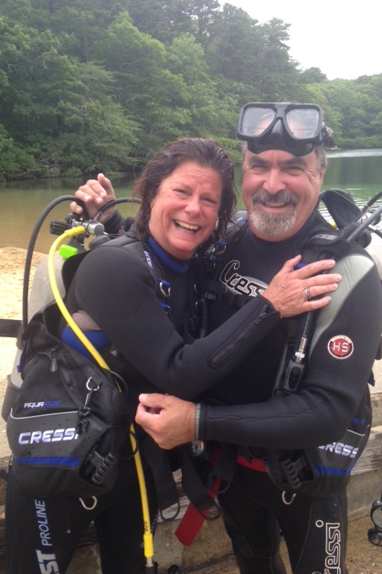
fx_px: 558
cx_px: 212
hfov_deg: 37.8
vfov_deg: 54.5
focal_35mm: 35
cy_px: 290
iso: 50
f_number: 2.4
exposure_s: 1/246
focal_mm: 4.12
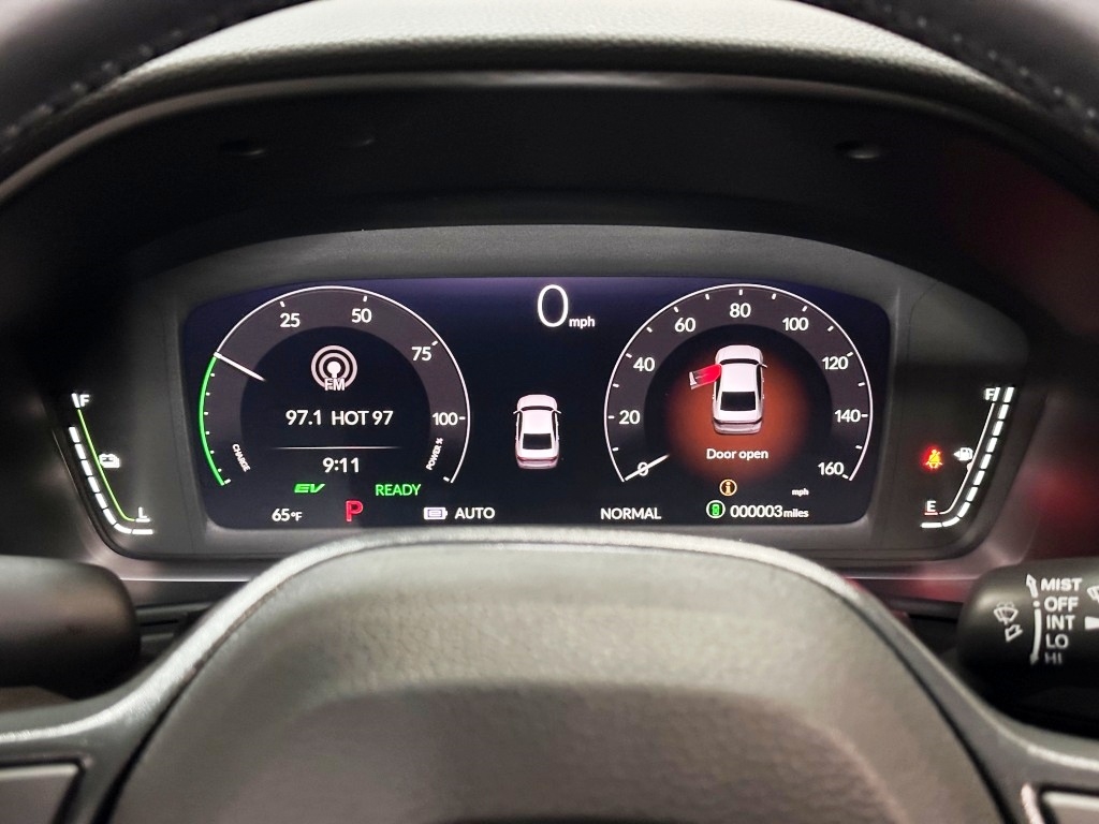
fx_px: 1524
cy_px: 412
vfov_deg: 30.3
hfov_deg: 39.7
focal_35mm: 48
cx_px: 550
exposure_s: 1/24
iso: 640
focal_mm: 6.86
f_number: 1.78
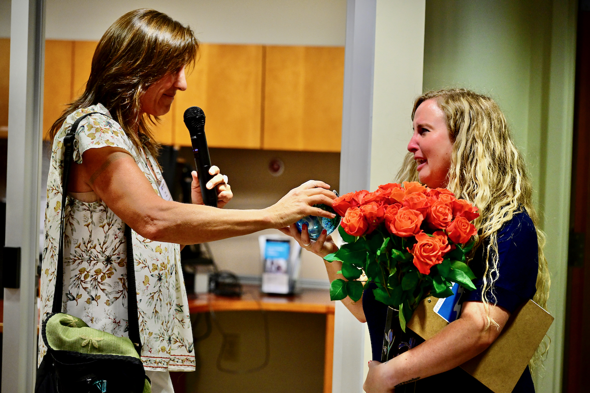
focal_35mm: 120
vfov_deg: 11.4
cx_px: 295
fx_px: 1967
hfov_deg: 17.1
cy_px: 196
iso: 3200
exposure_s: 1/250
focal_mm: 120
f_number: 4
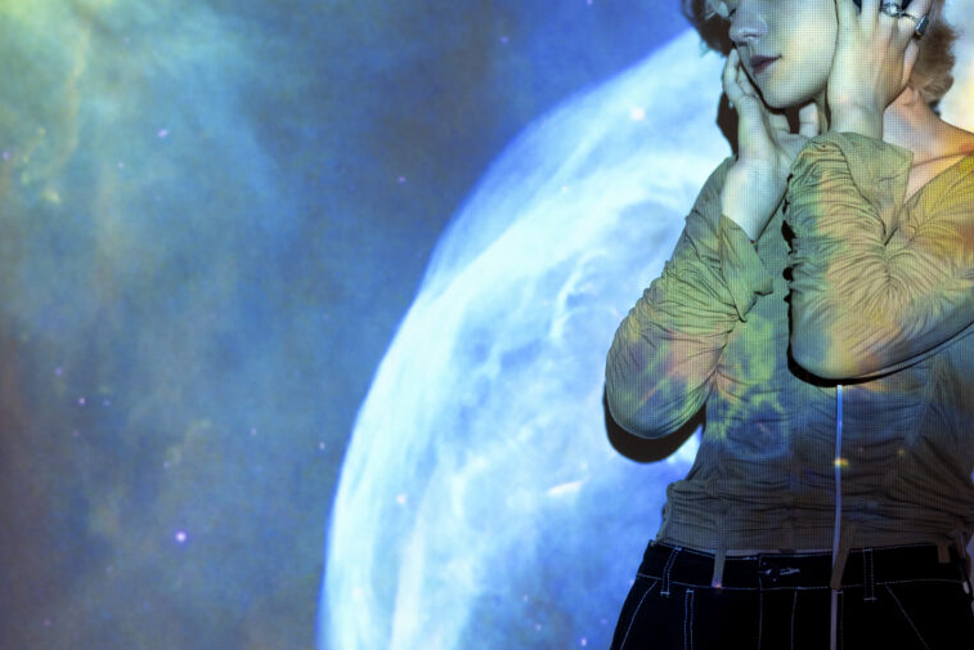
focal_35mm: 115
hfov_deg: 17.8
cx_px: 534
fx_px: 3112
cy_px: 236
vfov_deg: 11.9
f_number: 2.5
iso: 800
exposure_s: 1/125
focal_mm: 85
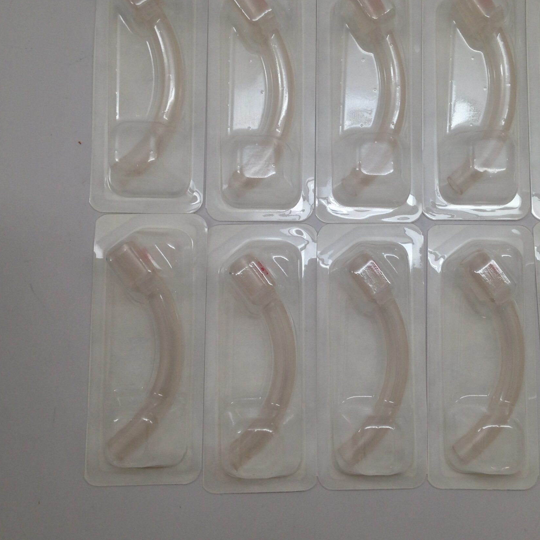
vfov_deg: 37.5
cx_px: 350
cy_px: 236
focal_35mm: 45
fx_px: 794
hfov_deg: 37.2
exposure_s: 1/122
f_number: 2.4
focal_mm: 4.12
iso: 50
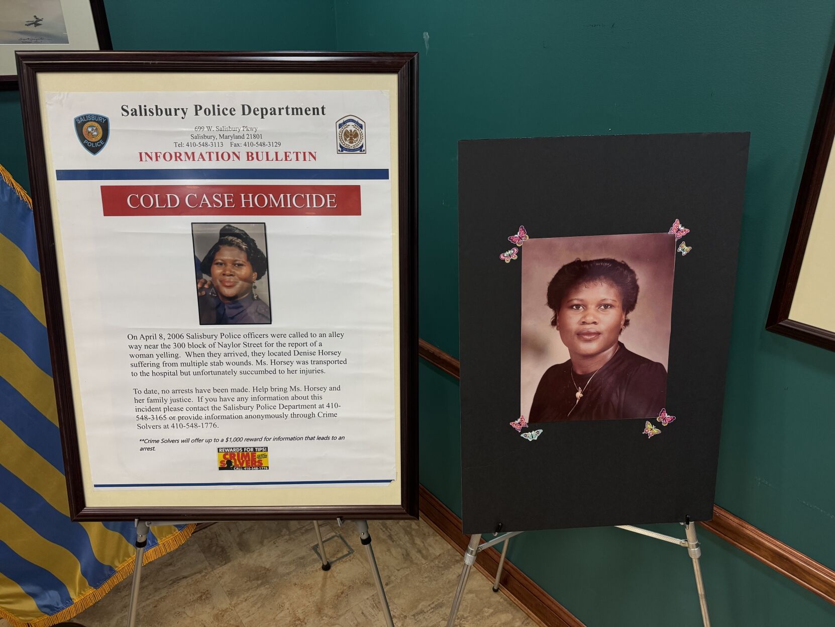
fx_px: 579
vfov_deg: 56.8
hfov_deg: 71.6
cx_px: 418
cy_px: 314
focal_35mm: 24
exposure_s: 1/120
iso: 200
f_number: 1.78
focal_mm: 6.76
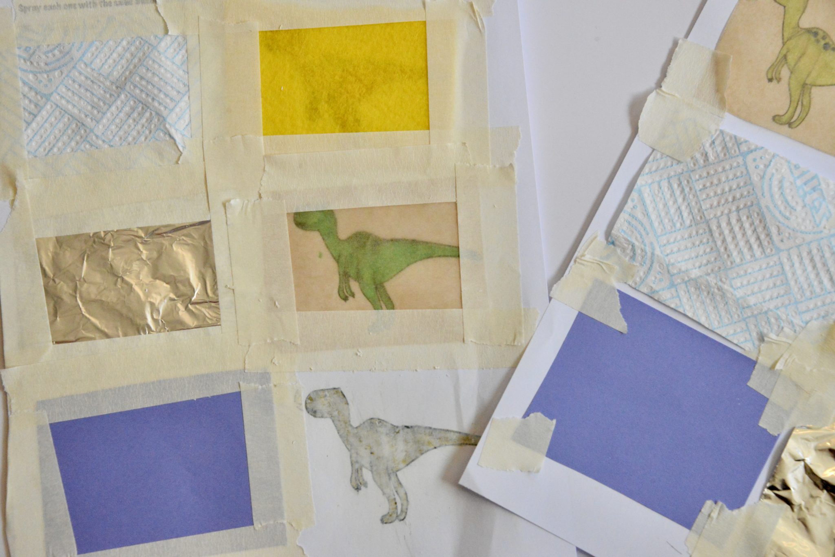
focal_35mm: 105
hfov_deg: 19.4
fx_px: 2436
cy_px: 278
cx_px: 418
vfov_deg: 13.1
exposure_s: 1/500
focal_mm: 105
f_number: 11
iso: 6400
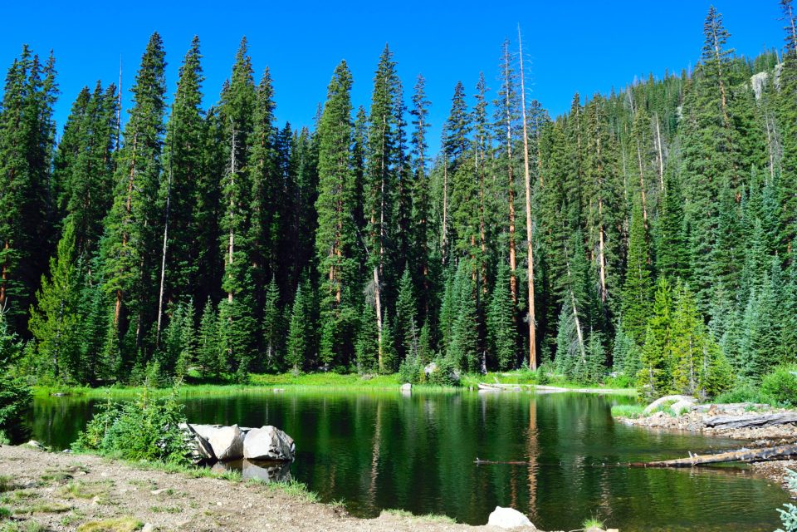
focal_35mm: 27
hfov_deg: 67.4
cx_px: 398
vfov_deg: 47.9
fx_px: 598
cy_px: 266
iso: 400
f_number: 10
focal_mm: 18
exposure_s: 1/250
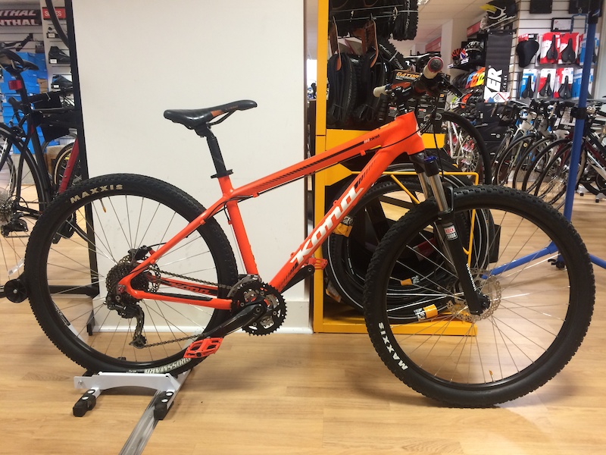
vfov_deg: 48.2
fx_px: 508
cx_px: 303
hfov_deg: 61.7
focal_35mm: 29
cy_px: 228
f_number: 2.2
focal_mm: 4.15
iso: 160
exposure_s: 1/33
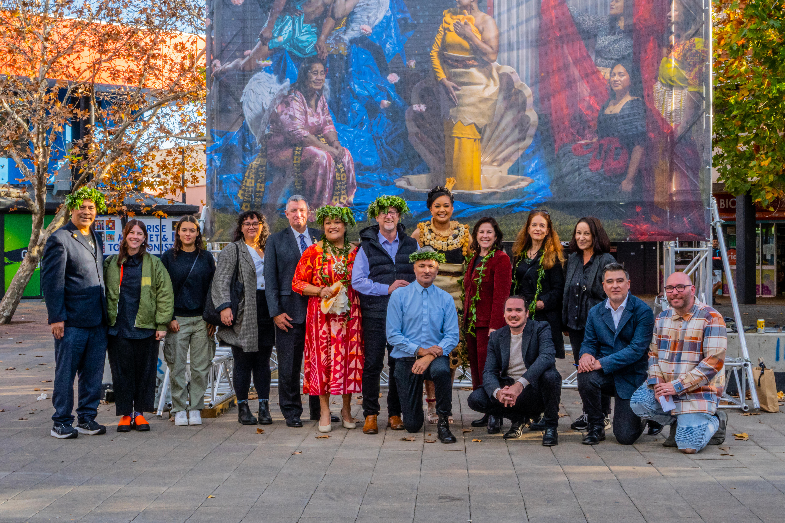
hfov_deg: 37.9
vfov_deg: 25.8
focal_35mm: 52
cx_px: 392
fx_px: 1145
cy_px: 262
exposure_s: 1/60
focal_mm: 35
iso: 1600
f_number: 22
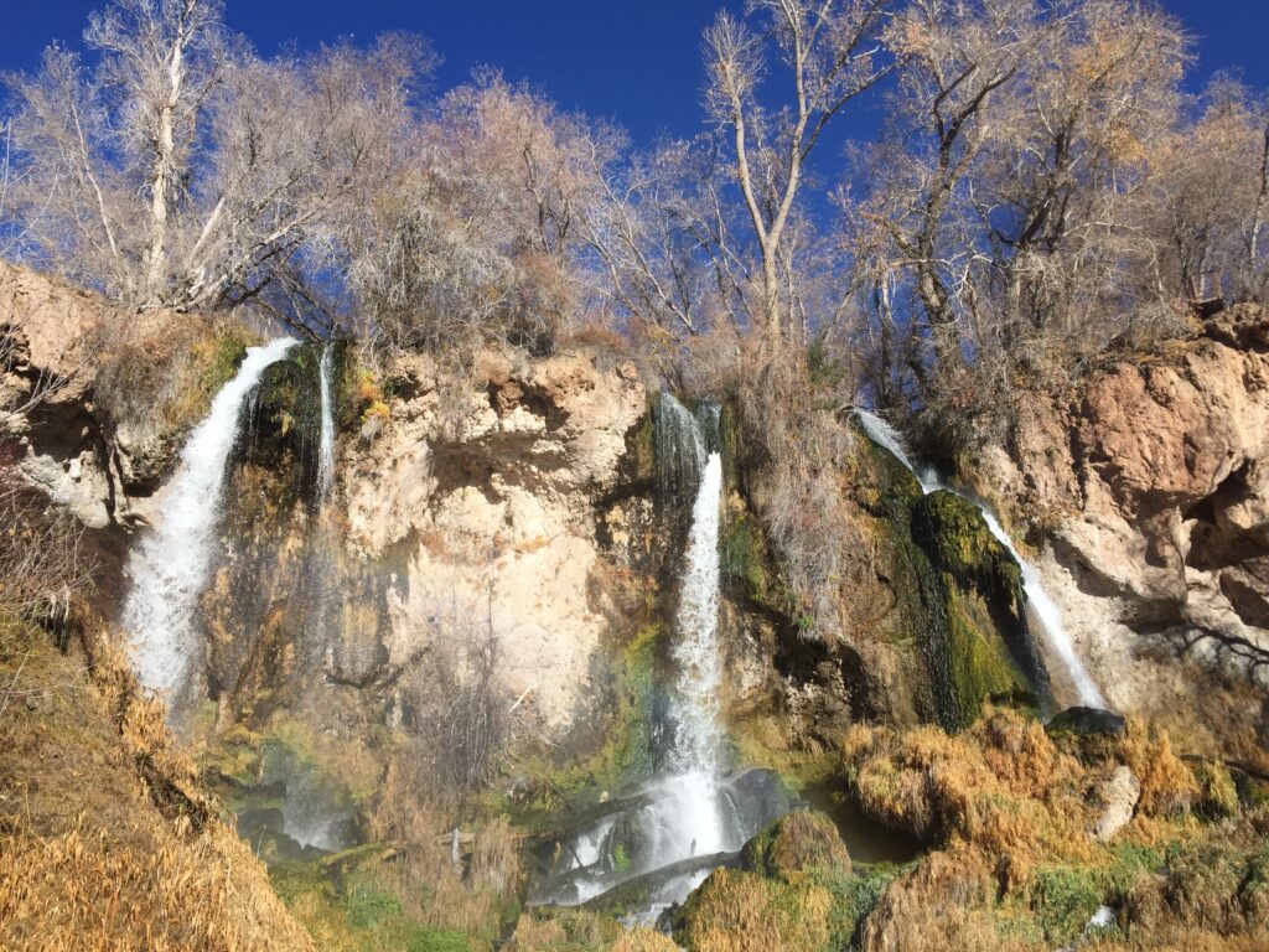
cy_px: 476
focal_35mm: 29
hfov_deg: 61.7
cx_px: 634
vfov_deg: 48.2
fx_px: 1063
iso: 32
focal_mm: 4.15
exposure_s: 1/1980
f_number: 2.2
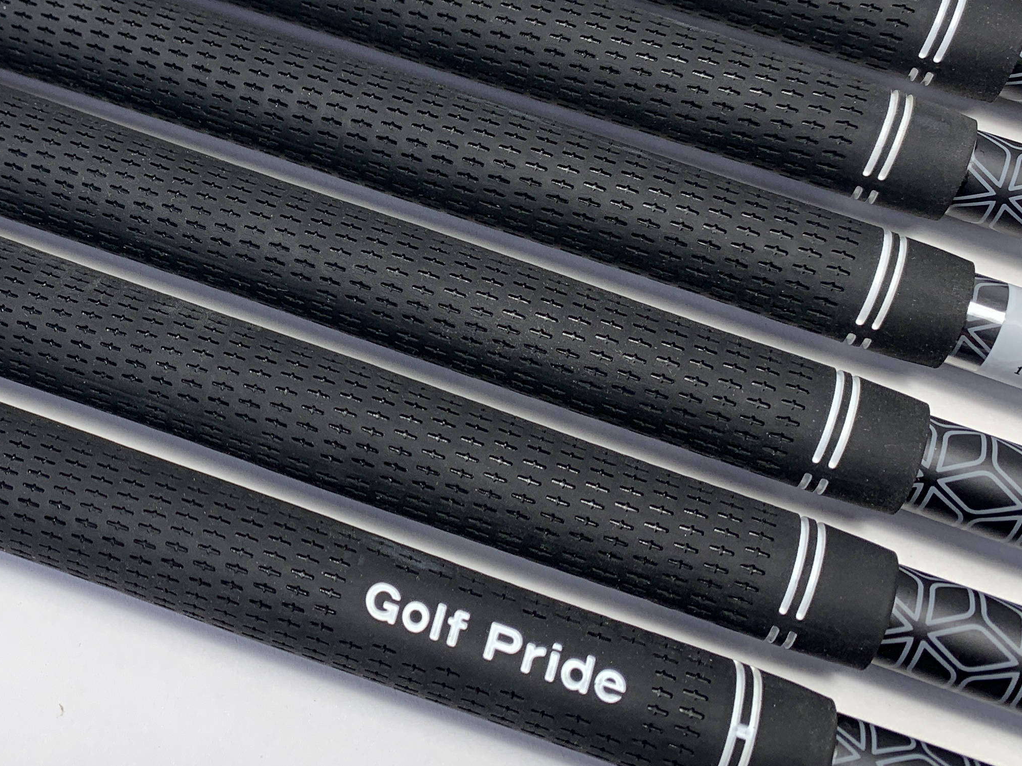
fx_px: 1535
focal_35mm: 52
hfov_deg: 35.2
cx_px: 157
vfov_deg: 27.6
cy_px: 178
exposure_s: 1/179
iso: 25
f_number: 1.8
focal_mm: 4.25
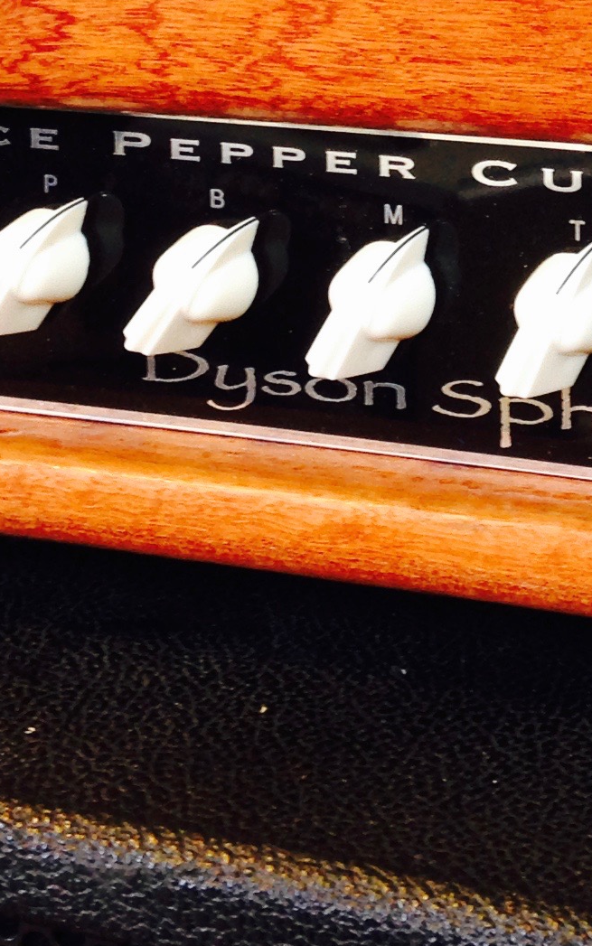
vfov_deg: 18.5
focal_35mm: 109
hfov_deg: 11.8
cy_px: -56
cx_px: 649
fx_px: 2812
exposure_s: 1/20
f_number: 2.4
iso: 80
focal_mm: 4.12
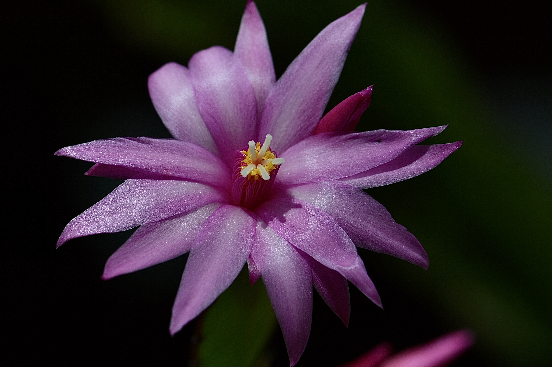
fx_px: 2413
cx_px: 276
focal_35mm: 158
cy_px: 184
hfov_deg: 13.1
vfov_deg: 8.7
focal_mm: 105
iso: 100
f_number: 10
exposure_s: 1/1000
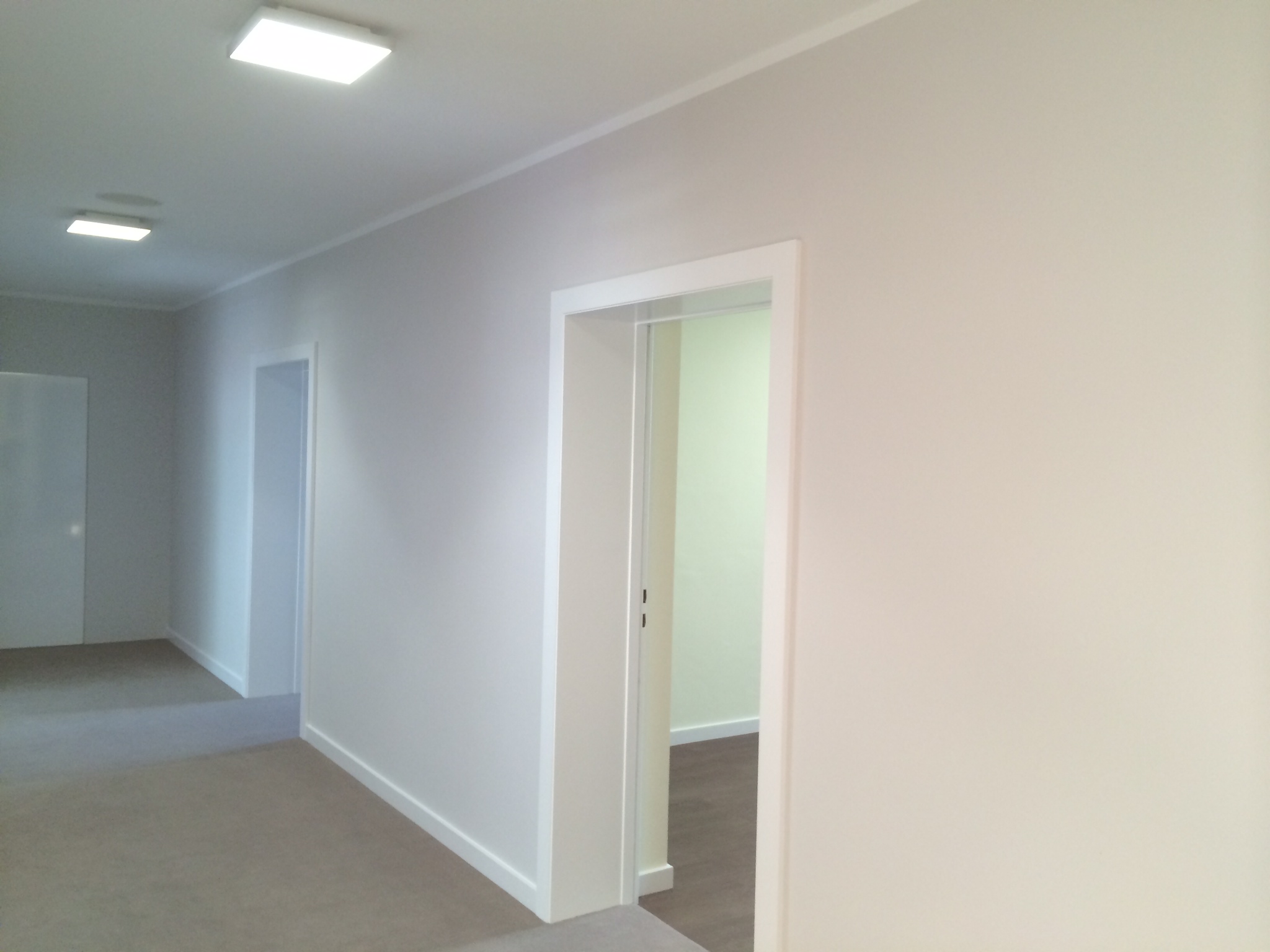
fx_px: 1101
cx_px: 635
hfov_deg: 60.0
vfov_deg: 46.8
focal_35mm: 30
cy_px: 476
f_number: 2.2
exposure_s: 1/30
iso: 40
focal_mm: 4.12
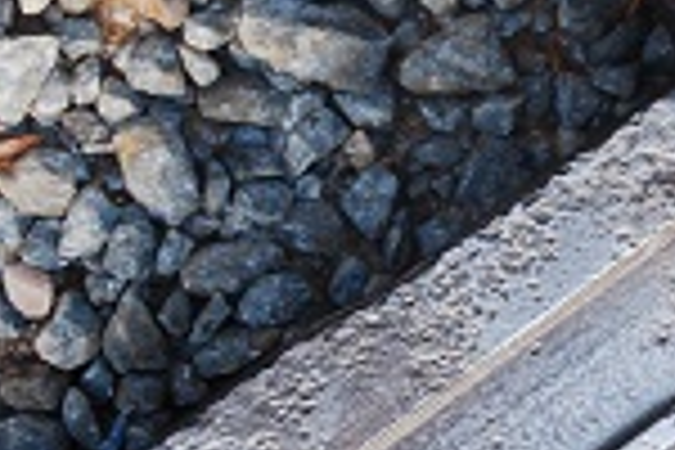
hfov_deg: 12.5
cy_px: 200
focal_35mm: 162
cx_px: 698
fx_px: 3037
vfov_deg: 8.5
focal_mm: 27
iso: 200
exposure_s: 1/80
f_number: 4.5
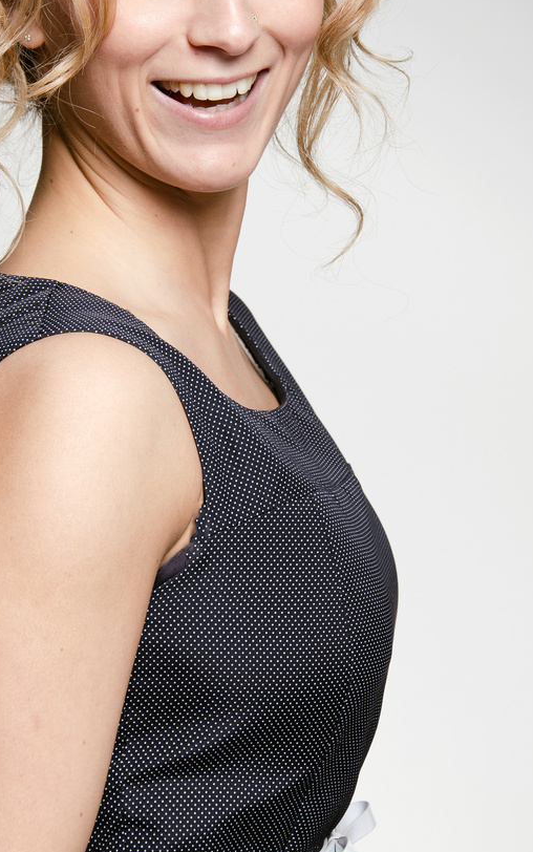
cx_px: 202
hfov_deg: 9.2
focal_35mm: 142
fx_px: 3298
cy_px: 318
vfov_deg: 14.7
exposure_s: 1/160
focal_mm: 70
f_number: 8
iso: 100
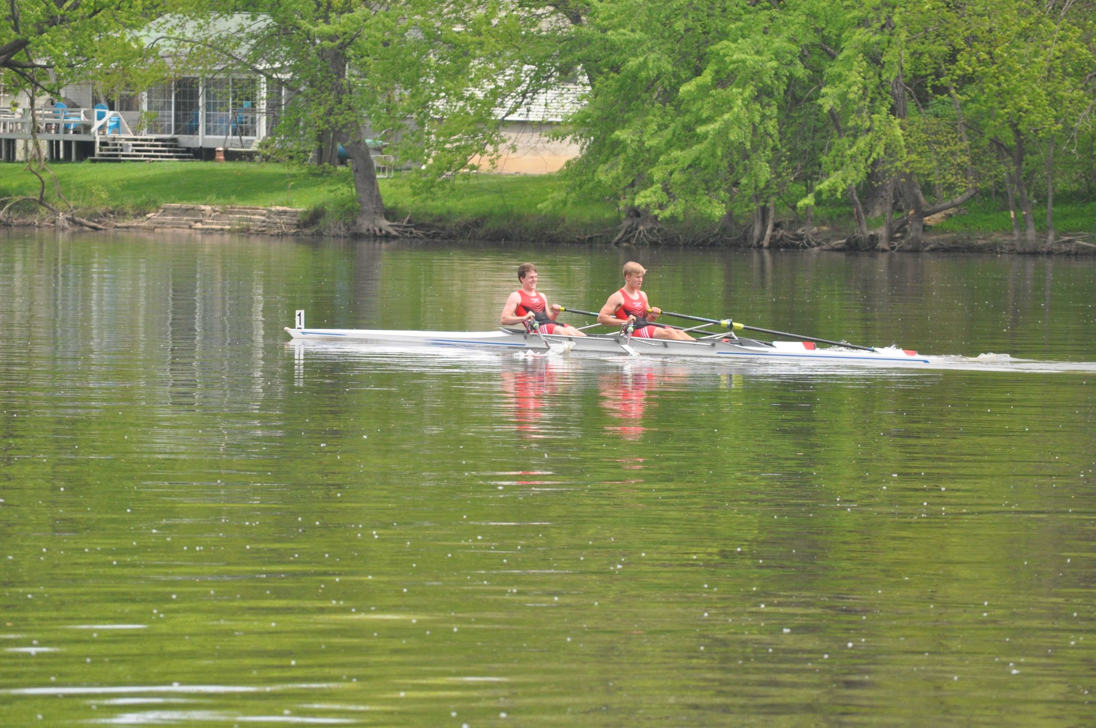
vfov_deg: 5.7
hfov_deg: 8.6
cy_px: 364
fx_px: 7297
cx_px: 548
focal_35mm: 240
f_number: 7.1
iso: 800
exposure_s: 1/800
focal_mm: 160
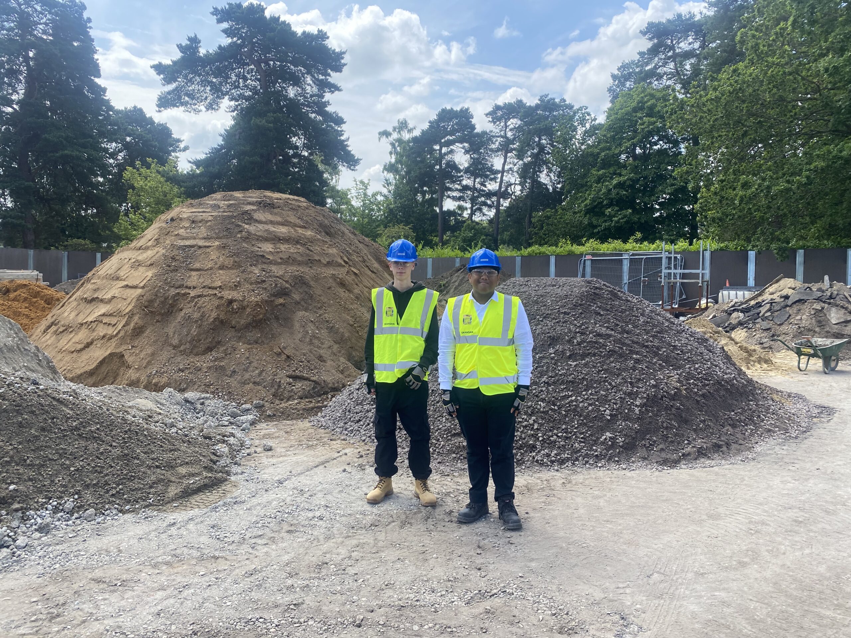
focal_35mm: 26
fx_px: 639
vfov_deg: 53.1
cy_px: 319
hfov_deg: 67.3
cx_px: 426
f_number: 1.8
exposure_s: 1/1082
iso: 32
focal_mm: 4.25
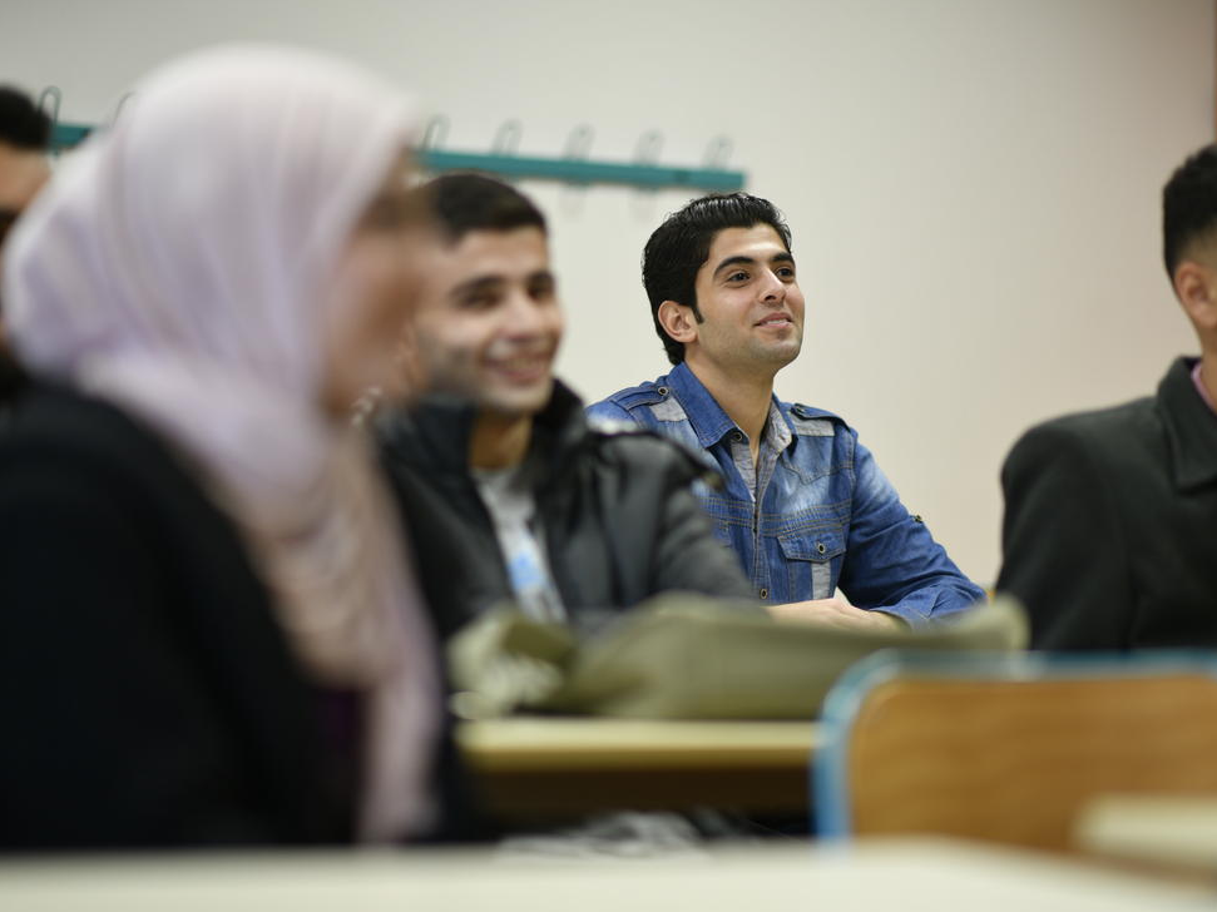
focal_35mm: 101
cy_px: 469
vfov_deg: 14.6
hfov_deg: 19.4
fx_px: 3550
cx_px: 689
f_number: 1.4
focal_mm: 85
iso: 400
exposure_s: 1/125
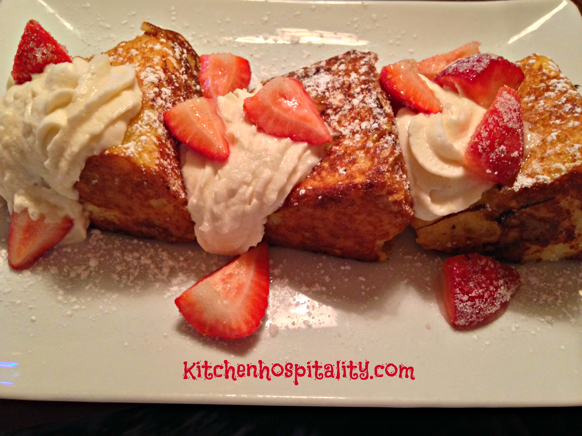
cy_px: 218
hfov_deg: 55.4
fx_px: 555
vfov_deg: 42.9
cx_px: 291
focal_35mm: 33
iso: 250
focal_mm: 4.12
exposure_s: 1/20
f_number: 2.4
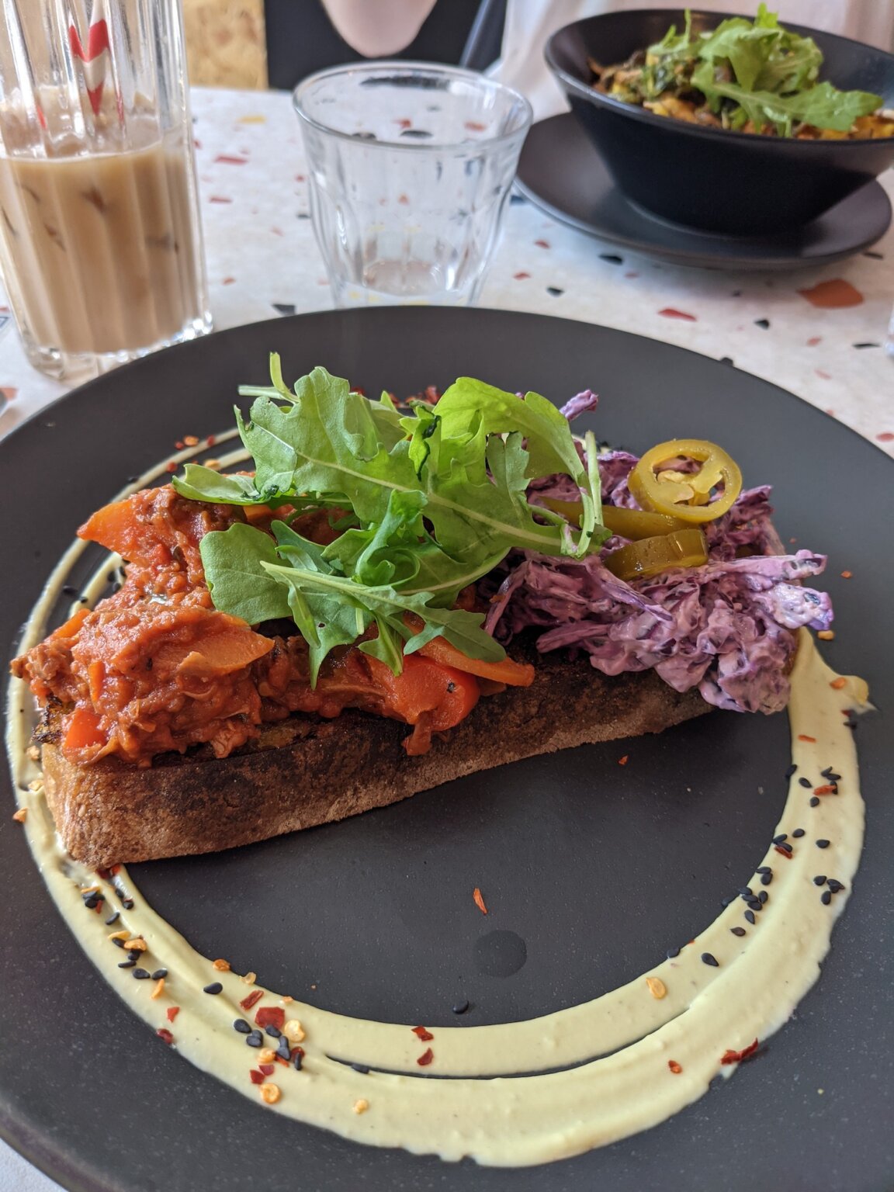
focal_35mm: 27
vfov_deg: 65.3
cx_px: 447
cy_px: 596
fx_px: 930
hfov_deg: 51.4
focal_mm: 4.38
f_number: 1.73
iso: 46
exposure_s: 1/153
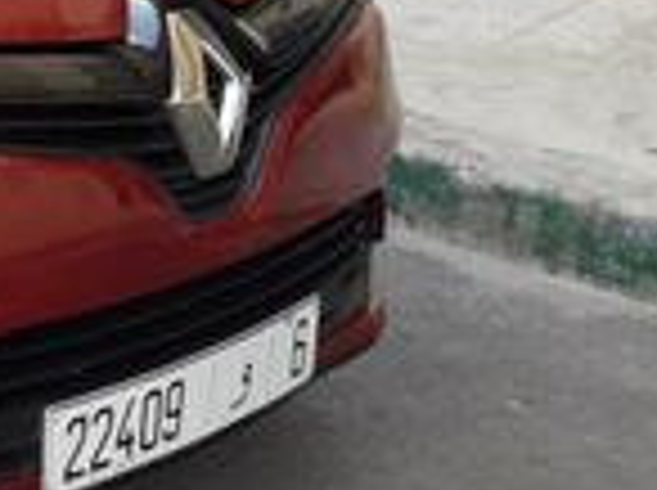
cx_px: -675
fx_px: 2331
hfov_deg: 13.6
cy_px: 4
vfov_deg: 11.9
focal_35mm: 123
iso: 40
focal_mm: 3.7
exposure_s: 1/226
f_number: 1.9
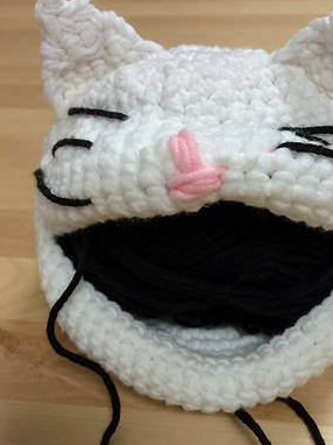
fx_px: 488
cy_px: 266
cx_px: 210
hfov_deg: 37.4
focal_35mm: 38
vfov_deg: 48.7
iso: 40
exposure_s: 1/30
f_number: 2.2
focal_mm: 4.15
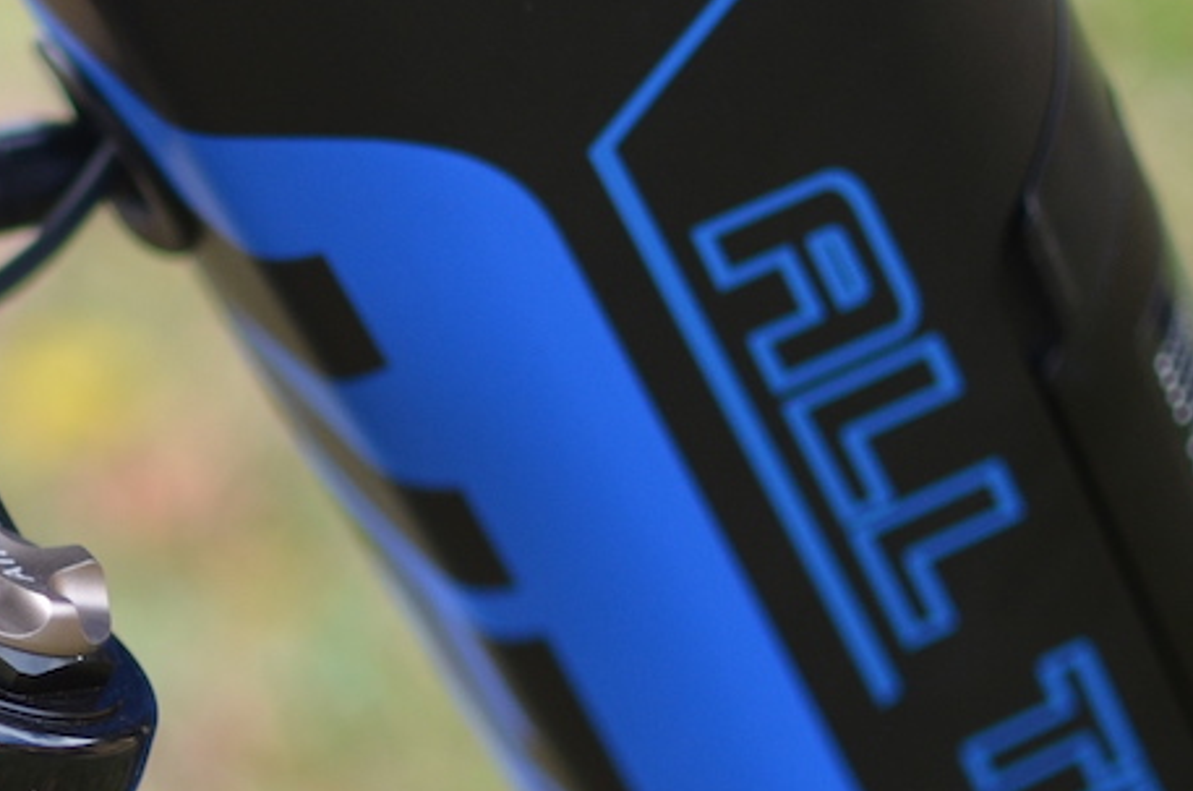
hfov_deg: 10.7
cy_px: 867
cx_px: -788
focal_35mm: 184
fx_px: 6079
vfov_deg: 7.4
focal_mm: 35
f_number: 1.8
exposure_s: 1/1250
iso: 250
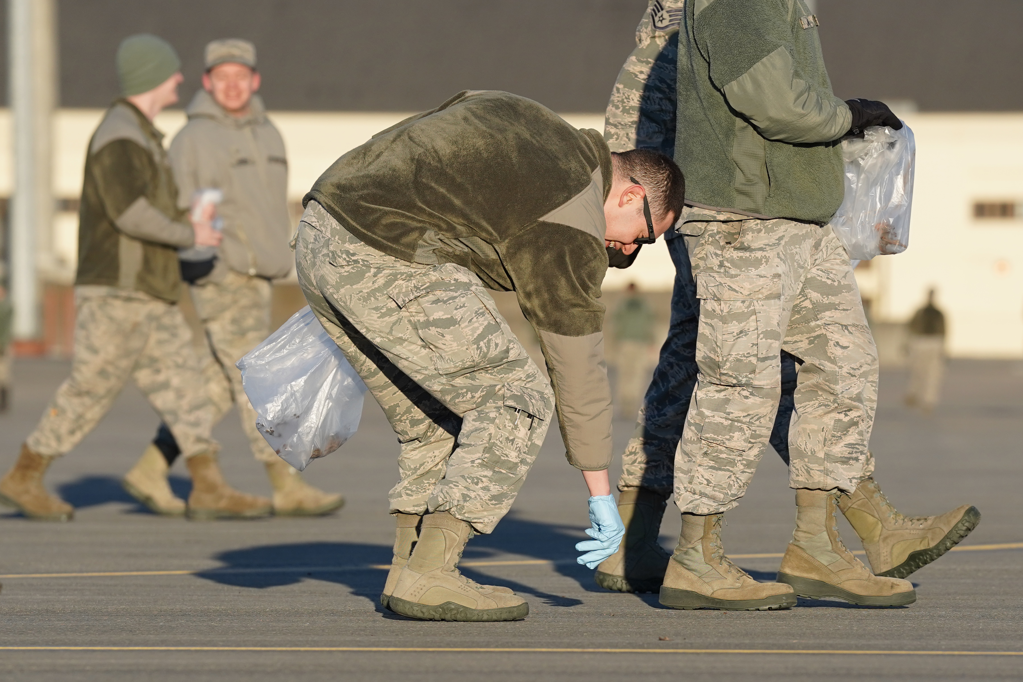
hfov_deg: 10.3
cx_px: 512
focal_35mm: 200
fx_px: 5683
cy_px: 341
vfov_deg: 6.9
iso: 400
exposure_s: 1/2000
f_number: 4.5
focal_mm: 200
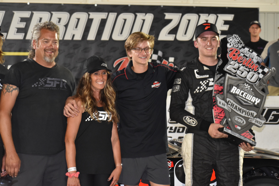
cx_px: 140
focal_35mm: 129
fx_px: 1000
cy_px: 93
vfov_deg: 10.6
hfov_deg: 15.9
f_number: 7.1
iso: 1600
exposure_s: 1/20
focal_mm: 86
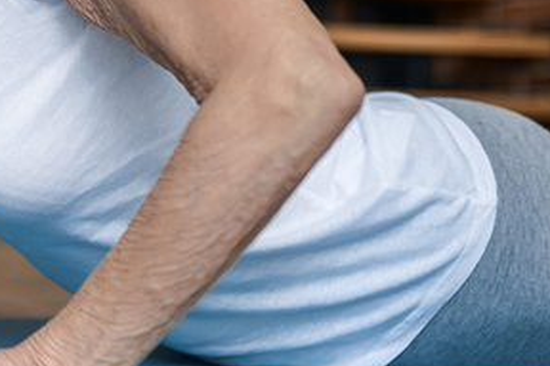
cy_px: 2
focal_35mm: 102
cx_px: -170
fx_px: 1558
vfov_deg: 13.2
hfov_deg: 18.6
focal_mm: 35
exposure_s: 1/320
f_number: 2
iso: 400
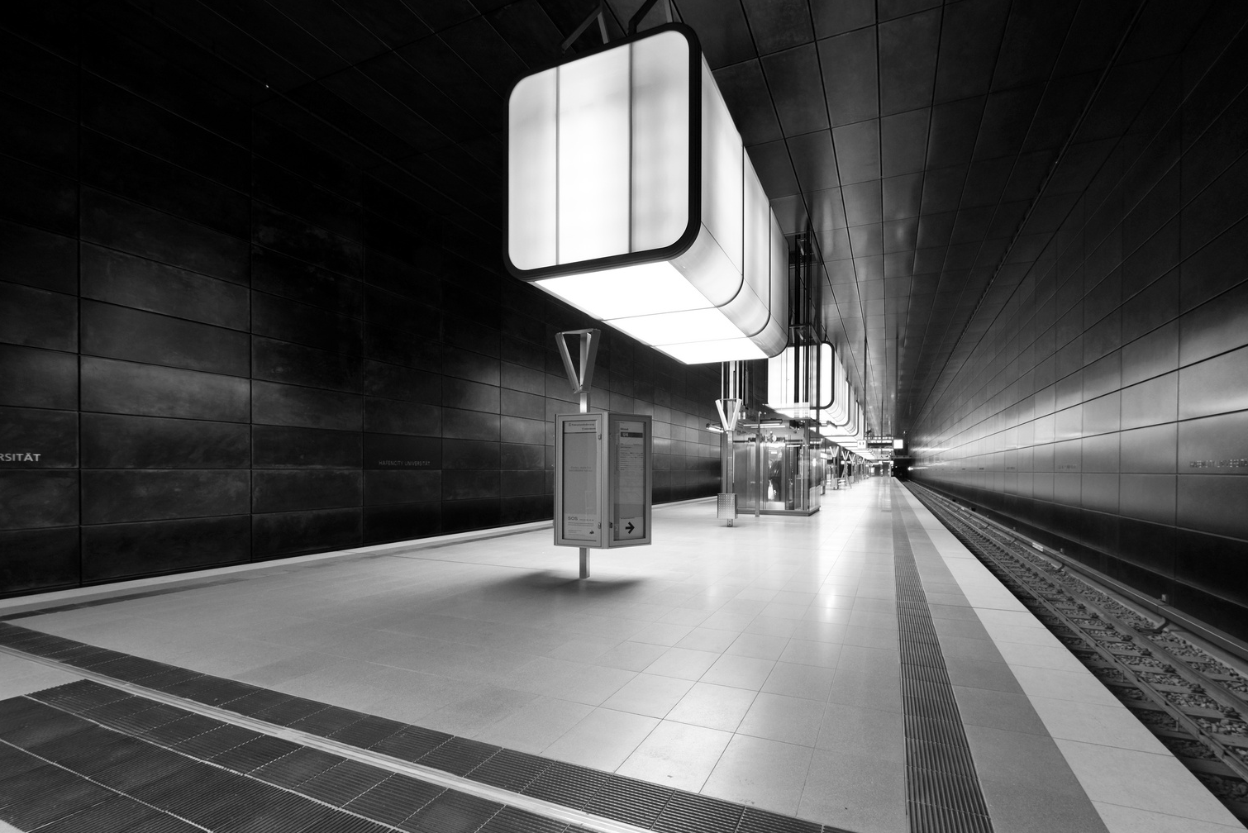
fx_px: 520
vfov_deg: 77.3
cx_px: 640
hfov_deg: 100.3
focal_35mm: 15
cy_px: 443
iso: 200
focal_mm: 14
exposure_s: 1/1.3
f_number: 10
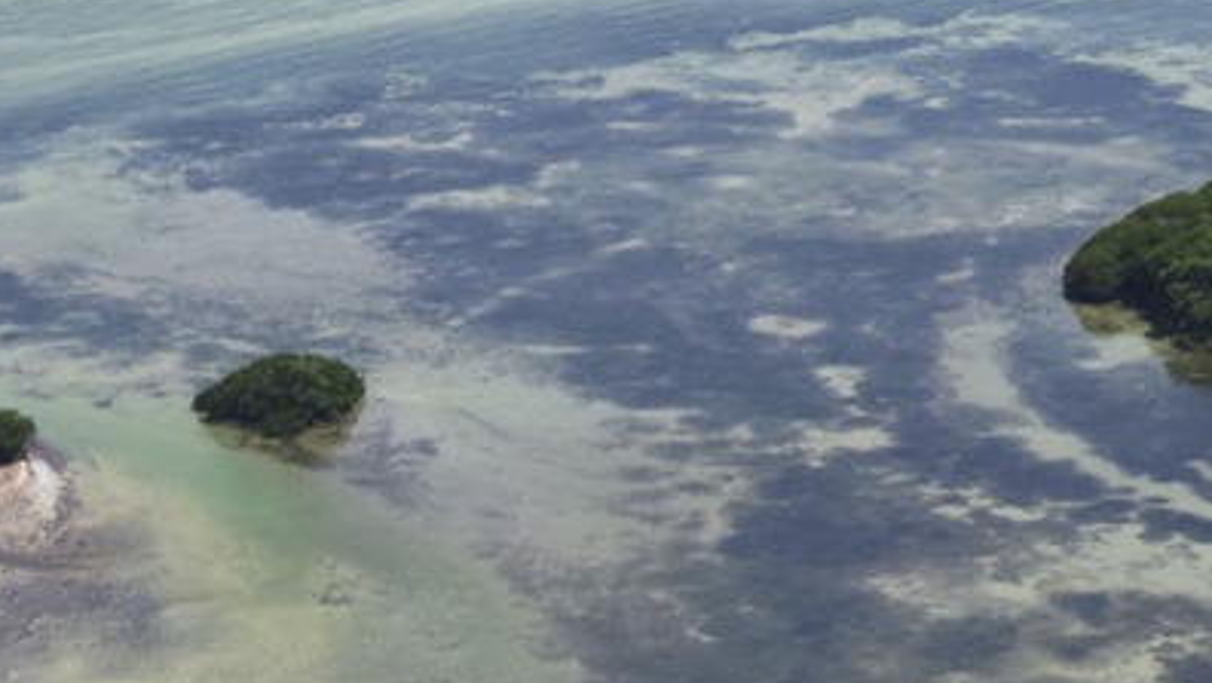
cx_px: 1438
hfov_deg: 9.7
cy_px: -328
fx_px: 7072
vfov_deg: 5.5
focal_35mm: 220
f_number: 18
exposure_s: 1/125
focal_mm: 65
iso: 250
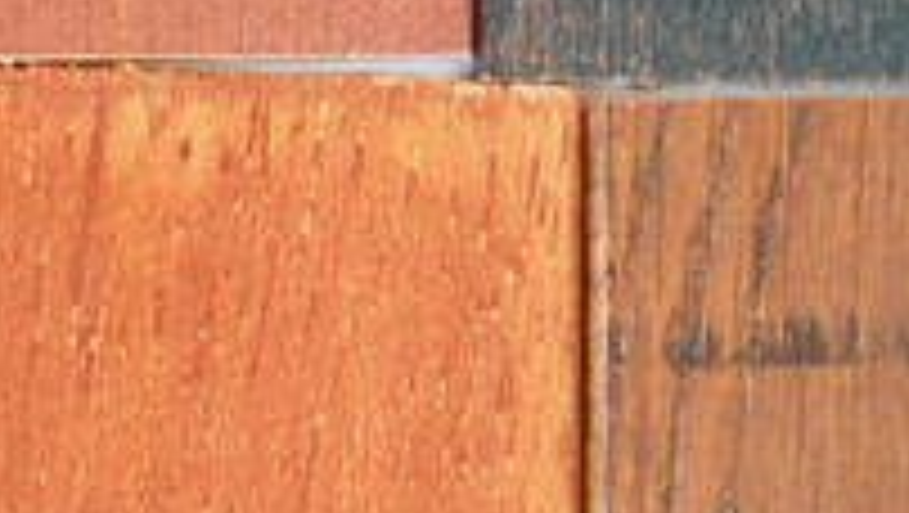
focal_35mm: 271
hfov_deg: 7.6
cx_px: -956
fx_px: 6537
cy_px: 731
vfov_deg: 4.5
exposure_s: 1/100
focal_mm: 34
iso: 100
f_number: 14
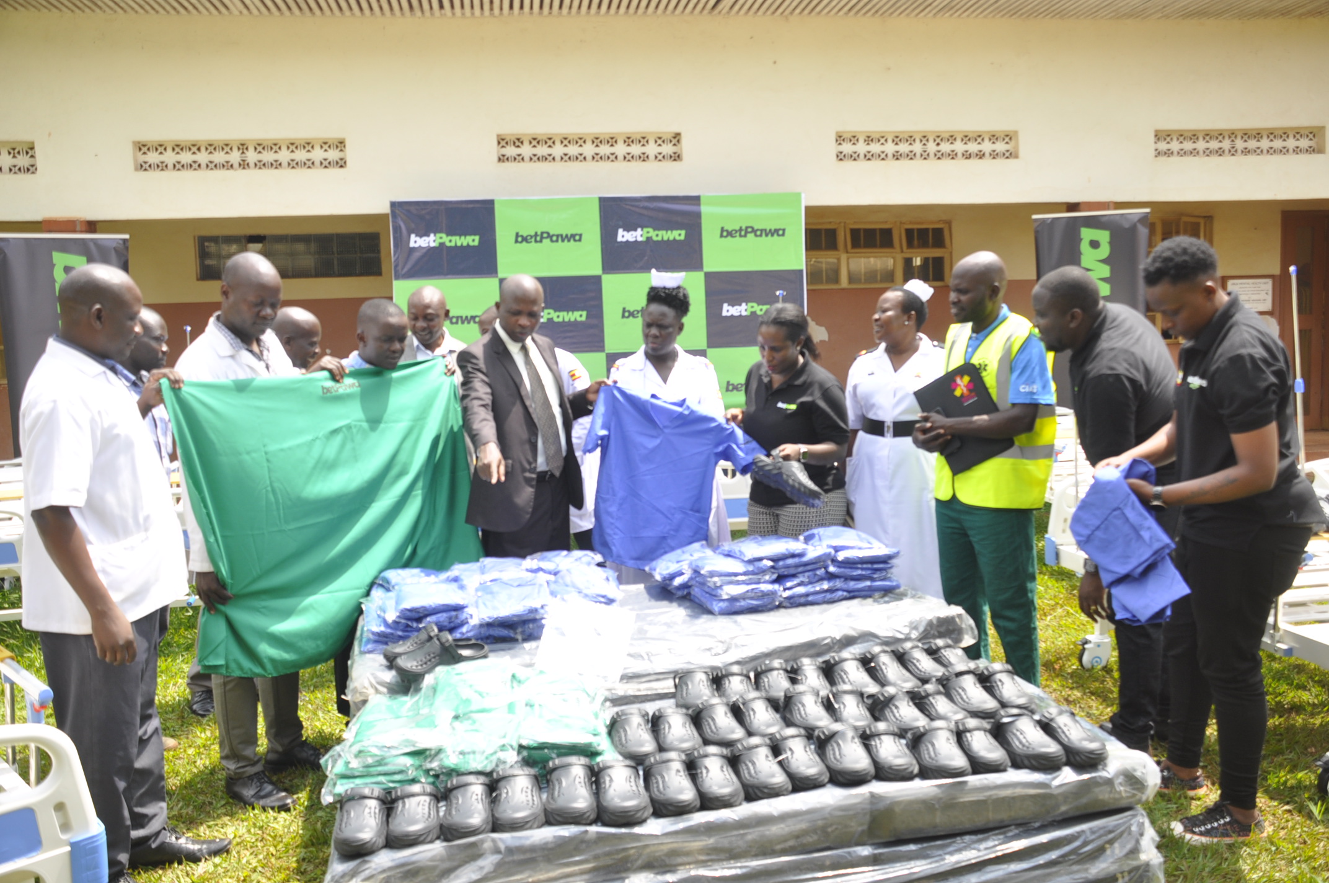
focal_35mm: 93
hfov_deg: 21.9
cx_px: 664
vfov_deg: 14.7
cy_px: 442
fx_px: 3429
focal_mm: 62
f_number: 32
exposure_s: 1/500
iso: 220
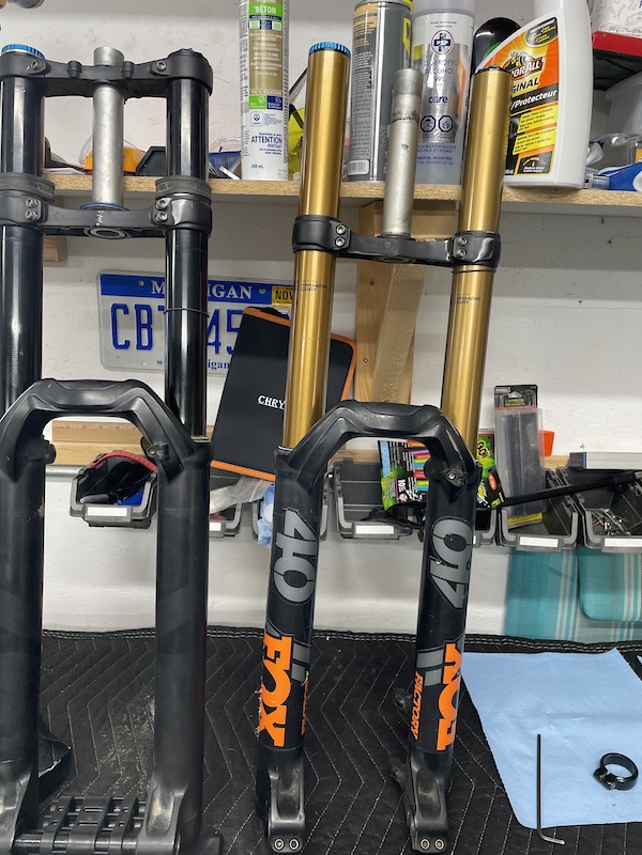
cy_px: 428
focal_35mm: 26
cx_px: 321
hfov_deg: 53.1
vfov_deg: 67.3
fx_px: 643
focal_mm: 4.2
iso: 80
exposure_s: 1/60
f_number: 1.6
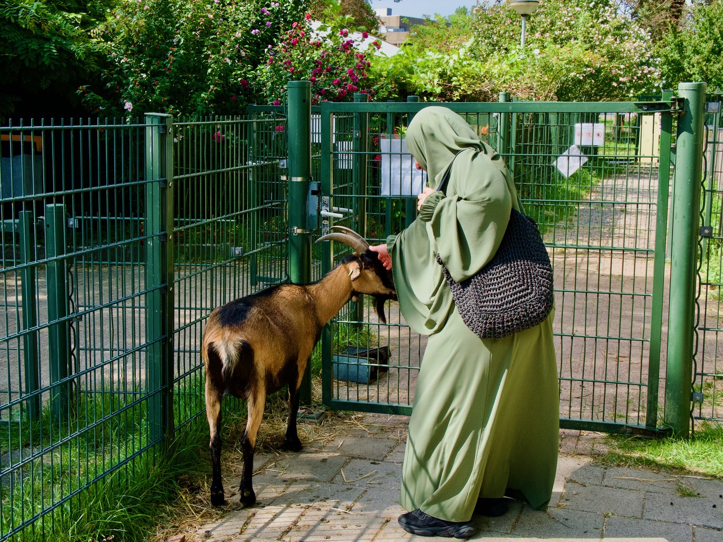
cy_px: 271
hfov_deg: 42.9
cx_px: 362
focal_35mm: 44
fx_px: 919
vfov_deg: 32.9
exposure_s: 1/800
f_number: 7.1
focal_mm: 22
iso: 400
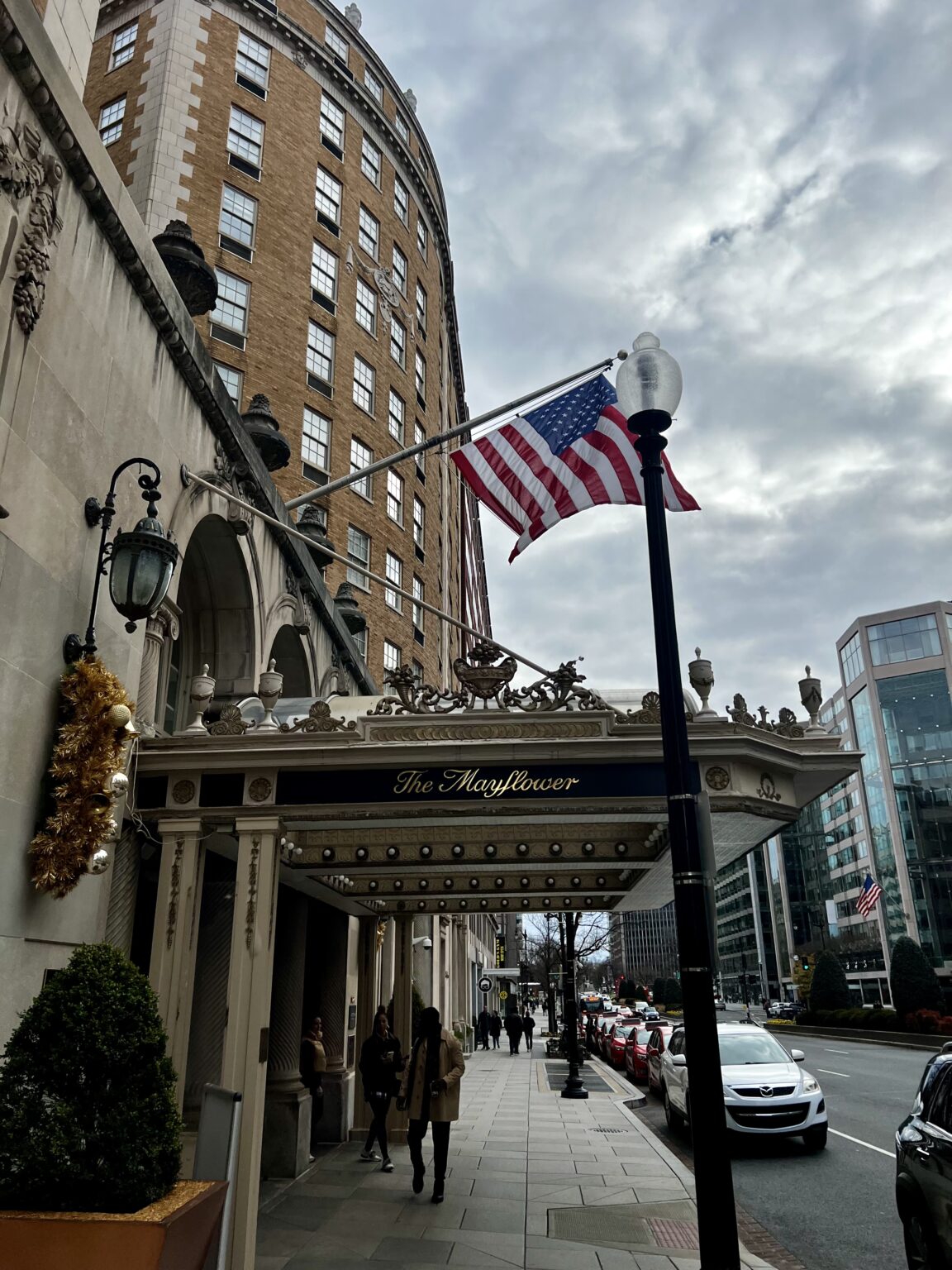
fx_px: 953
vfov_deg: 67.3
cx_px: 476
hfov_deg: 53.1
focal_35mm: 26
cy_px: 635
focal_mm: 5.7
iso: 50
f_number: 1.5
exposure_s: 1/3831
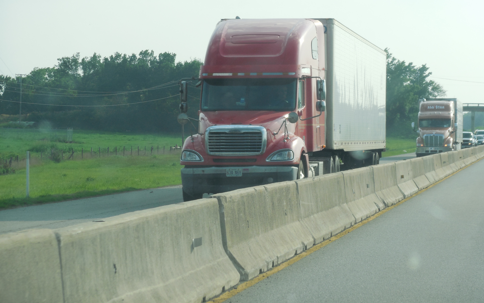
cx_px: 242
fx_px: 1768
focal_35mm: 134
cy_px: 122
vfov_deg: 9.8
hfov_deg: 15.6
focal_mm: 22.4
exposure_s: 1/500
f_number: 5
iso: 125
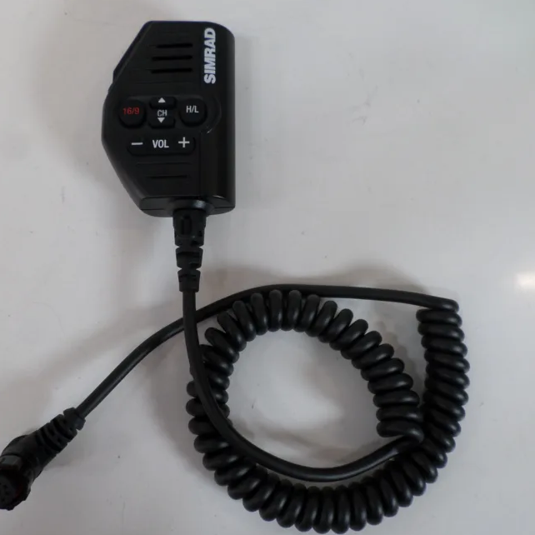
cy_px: 279
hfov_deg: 52.4
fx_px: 542
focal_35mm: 31
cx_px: 238
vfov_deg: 52.5
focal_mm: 4.5
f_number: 2.5
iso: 80
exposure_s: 1/60
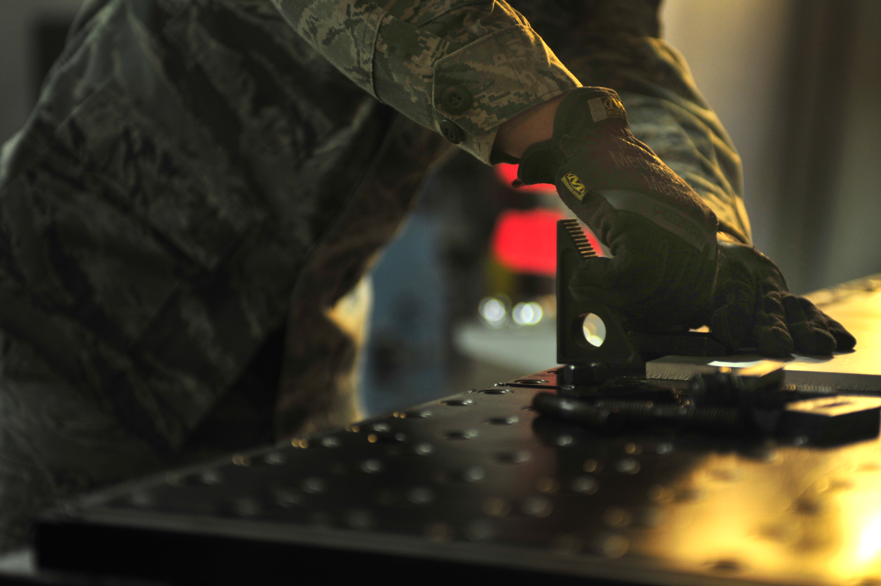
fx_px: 1859
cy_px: 295
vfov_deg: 17.9
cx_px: 472
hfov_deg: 26.7
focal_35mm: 76
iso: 800
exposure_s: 1/125
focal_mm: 70
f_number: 2.8
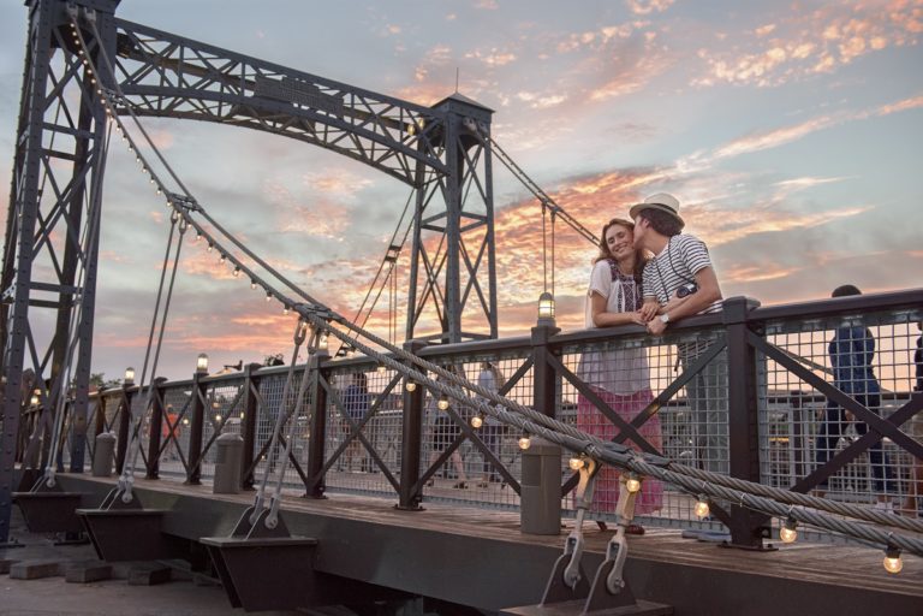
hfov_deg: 54.4
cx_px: 462
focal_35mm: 35
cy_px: 308
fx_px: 897
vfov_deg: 37.9
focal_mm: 35
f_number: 4
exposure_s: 1/200
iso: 1600
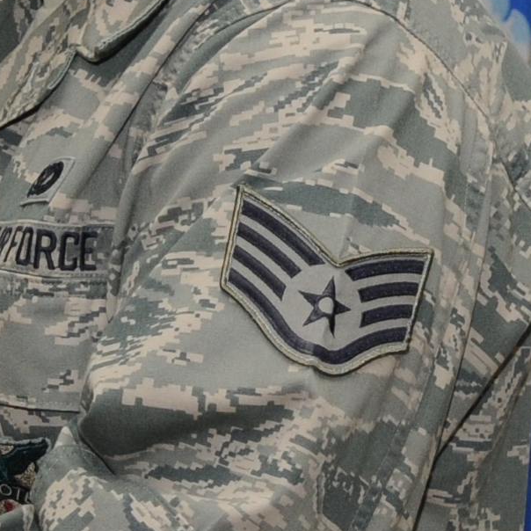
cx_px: 162
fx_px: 4703
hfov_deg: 6.5
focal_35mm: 271
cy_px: 198
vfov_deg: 6.5
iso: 320
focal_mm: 30
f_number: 4.5
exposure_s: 1/80
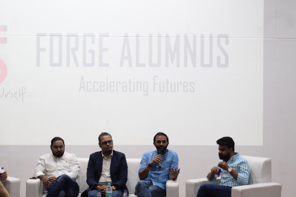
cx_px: 115
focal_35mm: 111
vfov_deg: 12.3
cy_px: 88
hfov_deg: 18.4
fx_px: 913
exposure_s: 1/60
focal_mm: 52
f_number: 5.6
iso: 1600
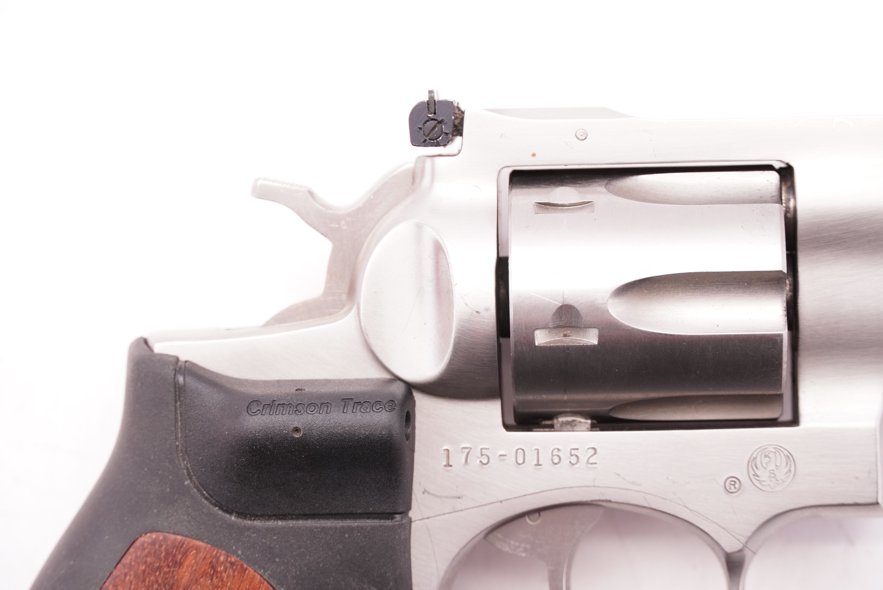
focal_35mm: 116
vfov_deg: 11.9
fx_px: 2834
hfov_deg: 17.7
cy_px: 295
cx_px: 442
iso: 1000
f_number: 5.6
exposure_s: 1/125
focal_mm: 77
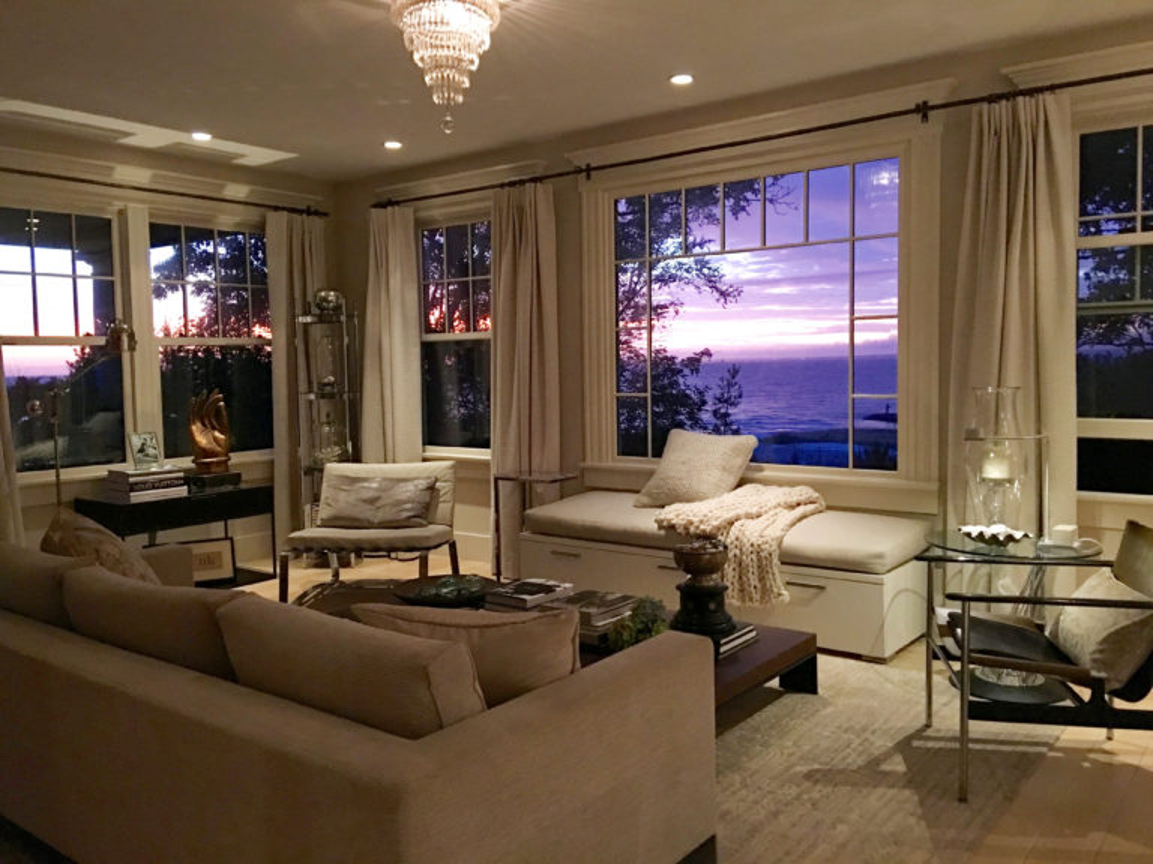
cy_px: 432
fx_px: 966
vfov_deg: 48.2
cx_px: 576
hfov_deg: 61.7
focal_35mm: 29
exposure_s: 1/4
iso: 100
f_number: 2.2
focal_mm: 4.15
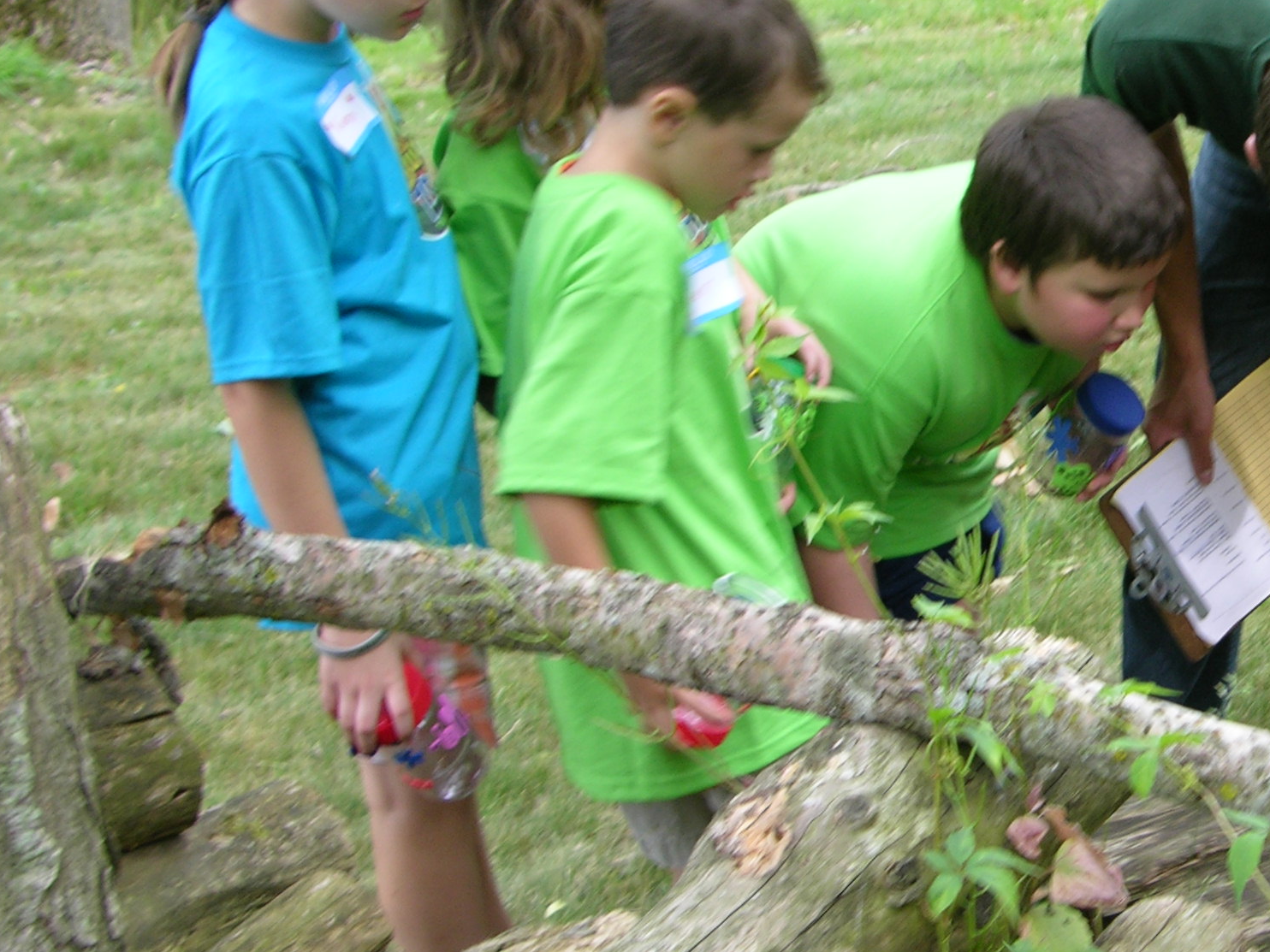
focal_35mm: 77
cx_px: 1169
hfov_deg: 24.5
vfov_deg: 19.1
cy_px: 451
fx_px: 2825
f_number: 3.2
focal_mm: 8.9
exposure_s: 1/39.3
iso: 50
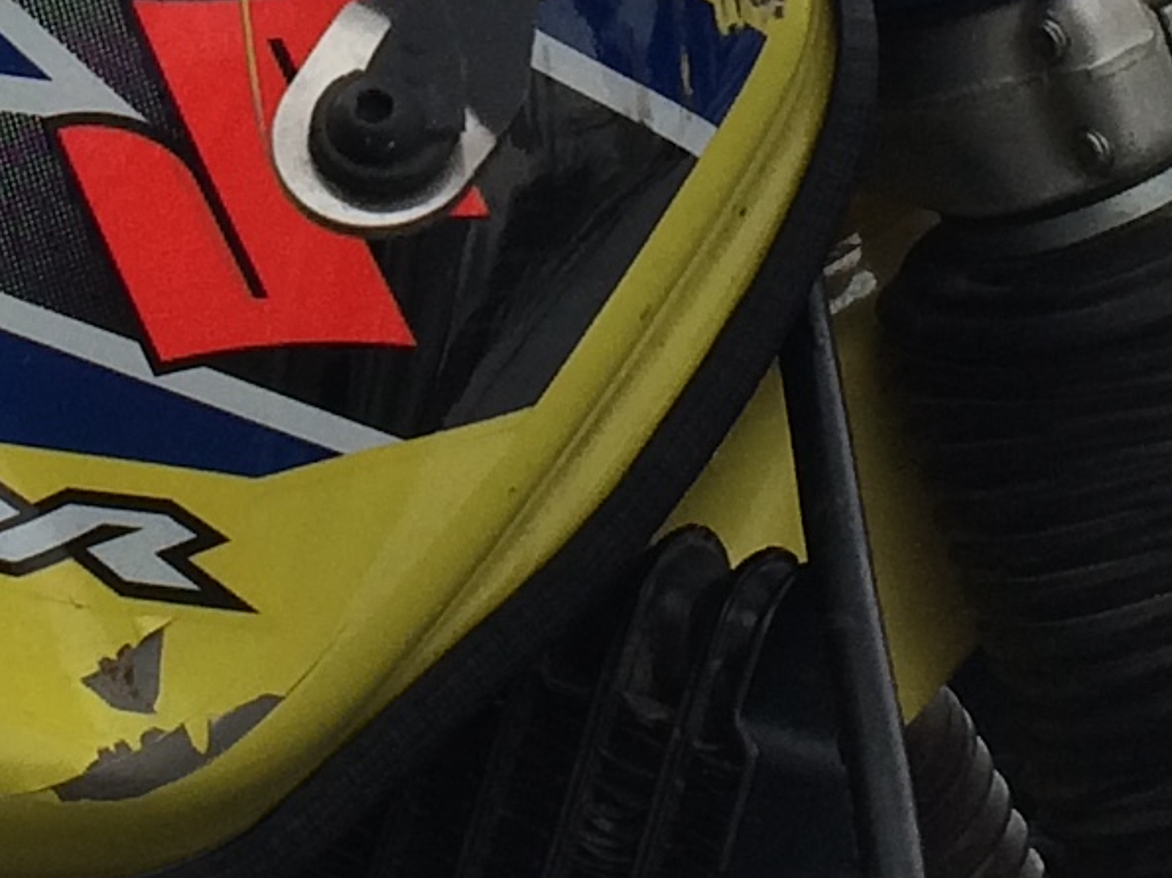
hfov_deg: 12.4
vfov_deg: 9.1
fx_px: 5382
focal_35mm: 159
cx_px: 311
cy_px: -480
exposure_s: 1/1466
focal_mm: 4.15
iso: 32
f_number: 2.2
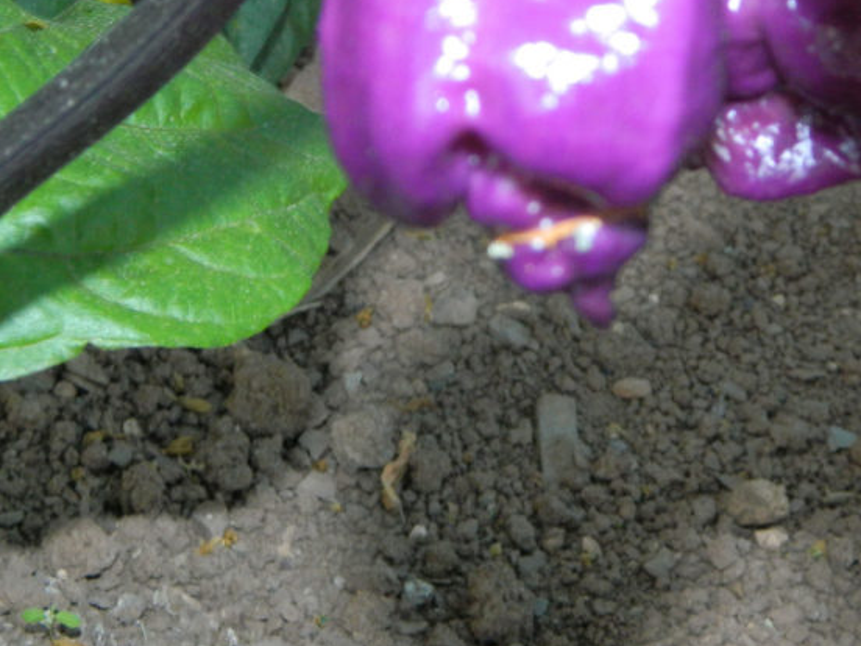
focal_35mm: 76
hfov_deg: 25.5
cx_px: 586
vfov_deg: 19.4
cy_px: 253
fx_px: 1890
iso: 200
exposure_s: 1/30
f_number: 3.5
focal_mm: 7.3
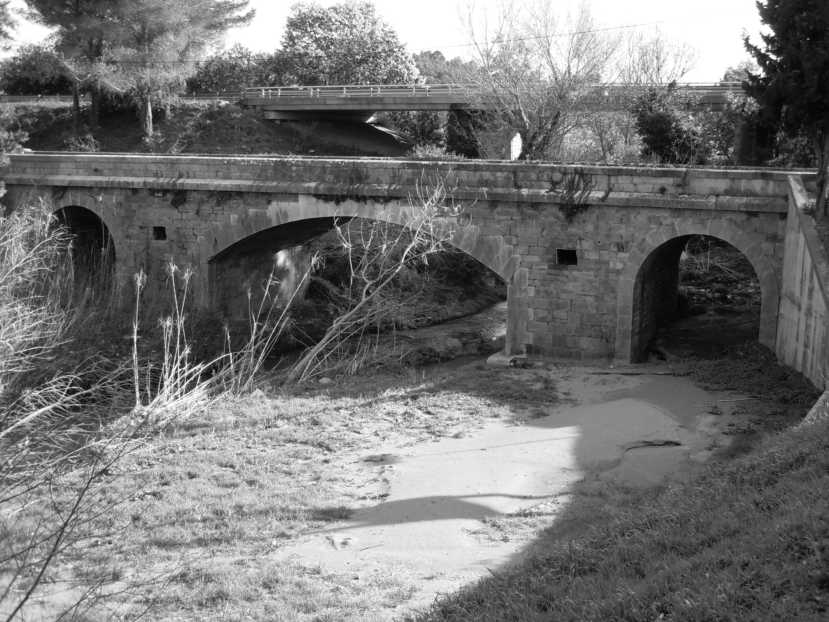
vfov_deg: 32.2
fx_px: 1078
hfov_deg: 42.1
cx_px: 414
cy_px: 311
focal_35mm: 45
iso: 100
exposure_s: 1/160
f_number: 3.8
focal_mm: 8.1
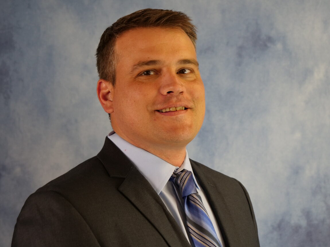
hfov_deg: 24.4
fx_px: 763
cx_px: 156
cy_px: 126
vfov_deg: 18.4
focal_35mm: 80
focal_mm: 36
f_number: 3.9
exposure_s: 1/80
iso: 640
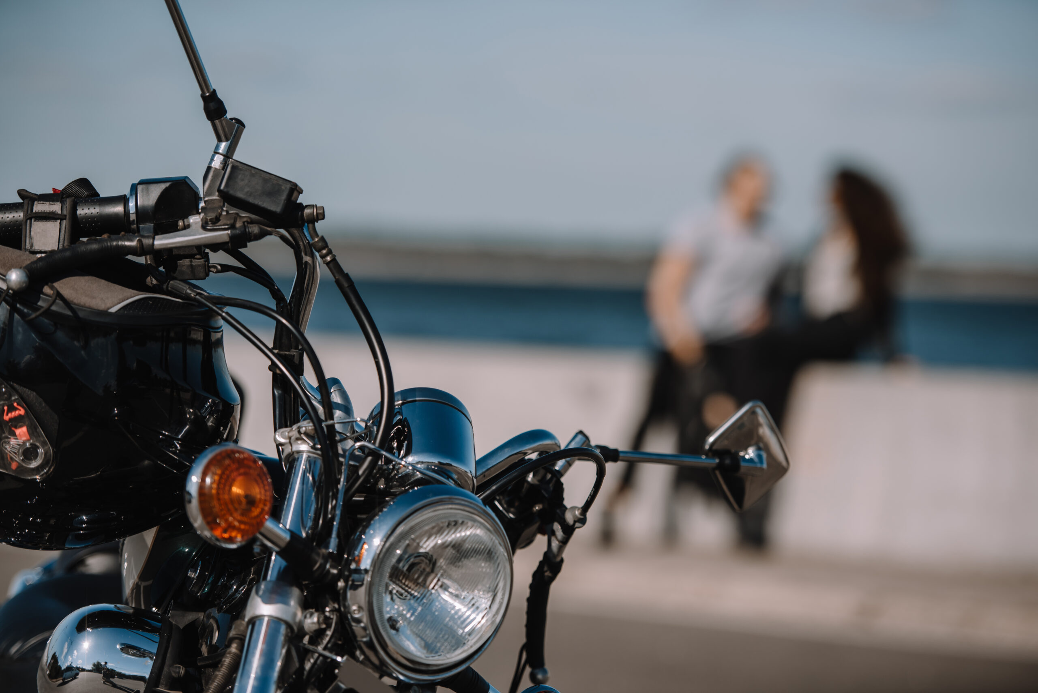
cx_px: 519
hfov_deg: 15.8
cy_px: 346
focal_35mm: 130
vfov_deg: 10.6
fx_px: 3750
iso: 200
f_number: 3.2
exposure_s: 1/5000
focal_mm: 130
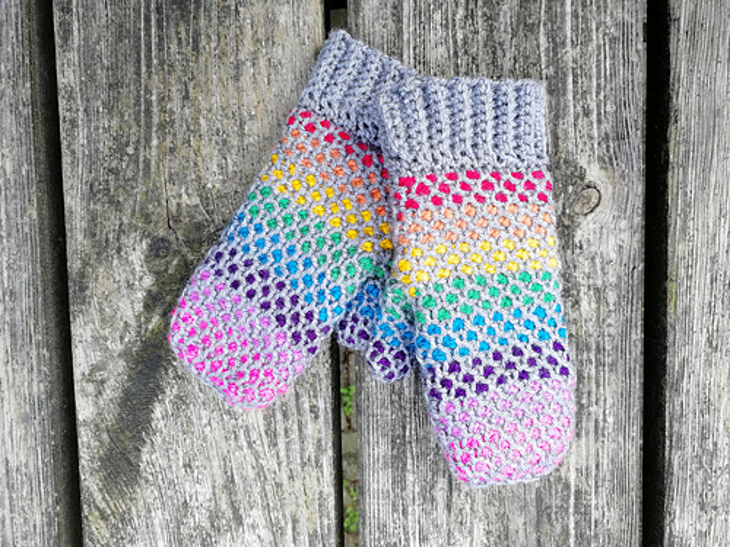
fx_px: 569
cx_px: 365
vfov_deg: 51.4
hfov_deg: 65.3
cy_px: 274
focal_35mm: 27
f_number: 2.2
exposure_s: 1/100
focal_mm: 3.95
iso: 80
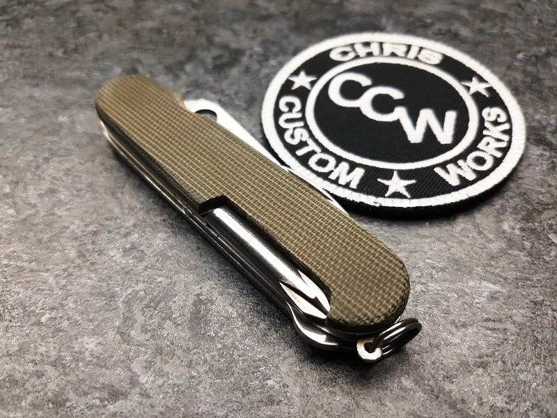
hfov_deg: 67.3
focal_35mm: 26
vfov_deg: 53.1
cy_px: 209
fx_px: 418
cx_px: 278
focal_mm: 4.2
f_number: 1.7
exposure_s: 1/50
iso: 80
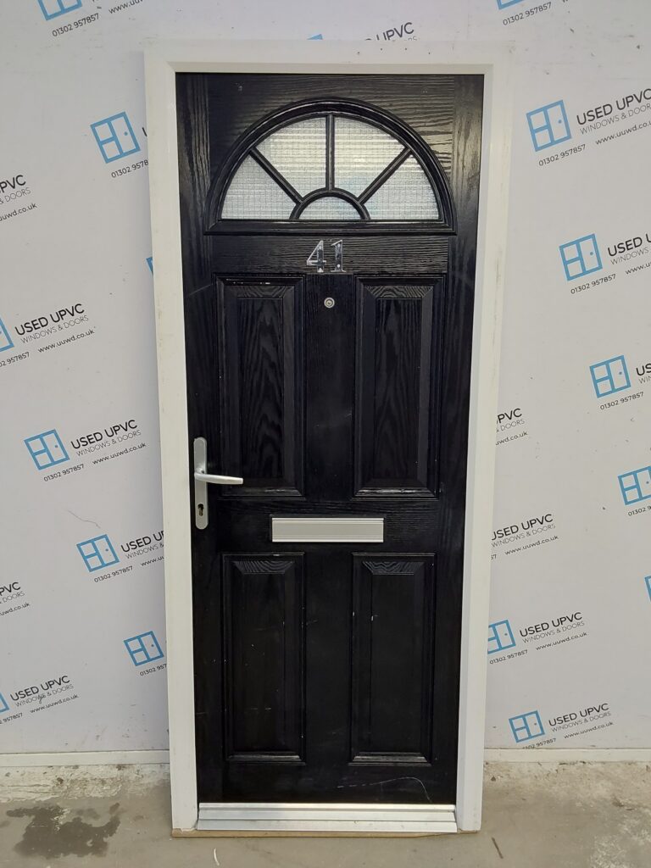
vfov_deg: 63.4
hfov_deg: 49.7
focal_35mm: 28
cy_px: 434
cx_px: 326
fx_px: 702
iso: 100
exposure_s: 1/50
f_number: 1.9
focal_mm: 2.91
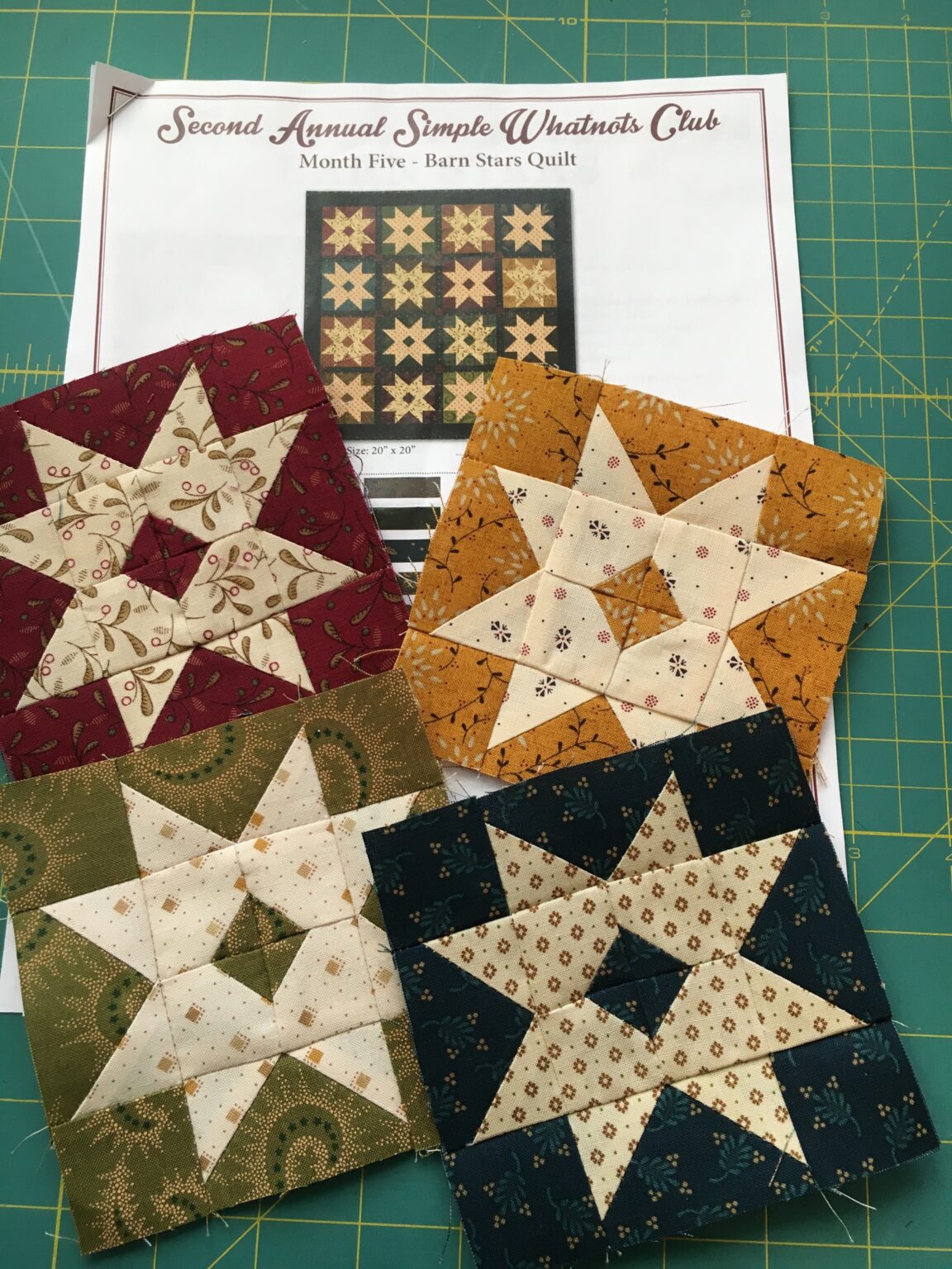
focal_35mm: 29
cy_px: 634
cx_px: 476
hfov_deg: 48.2
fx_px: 1063
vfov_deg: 61.7
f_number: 2.2
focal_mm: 4.15
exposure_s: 1/30
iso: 25
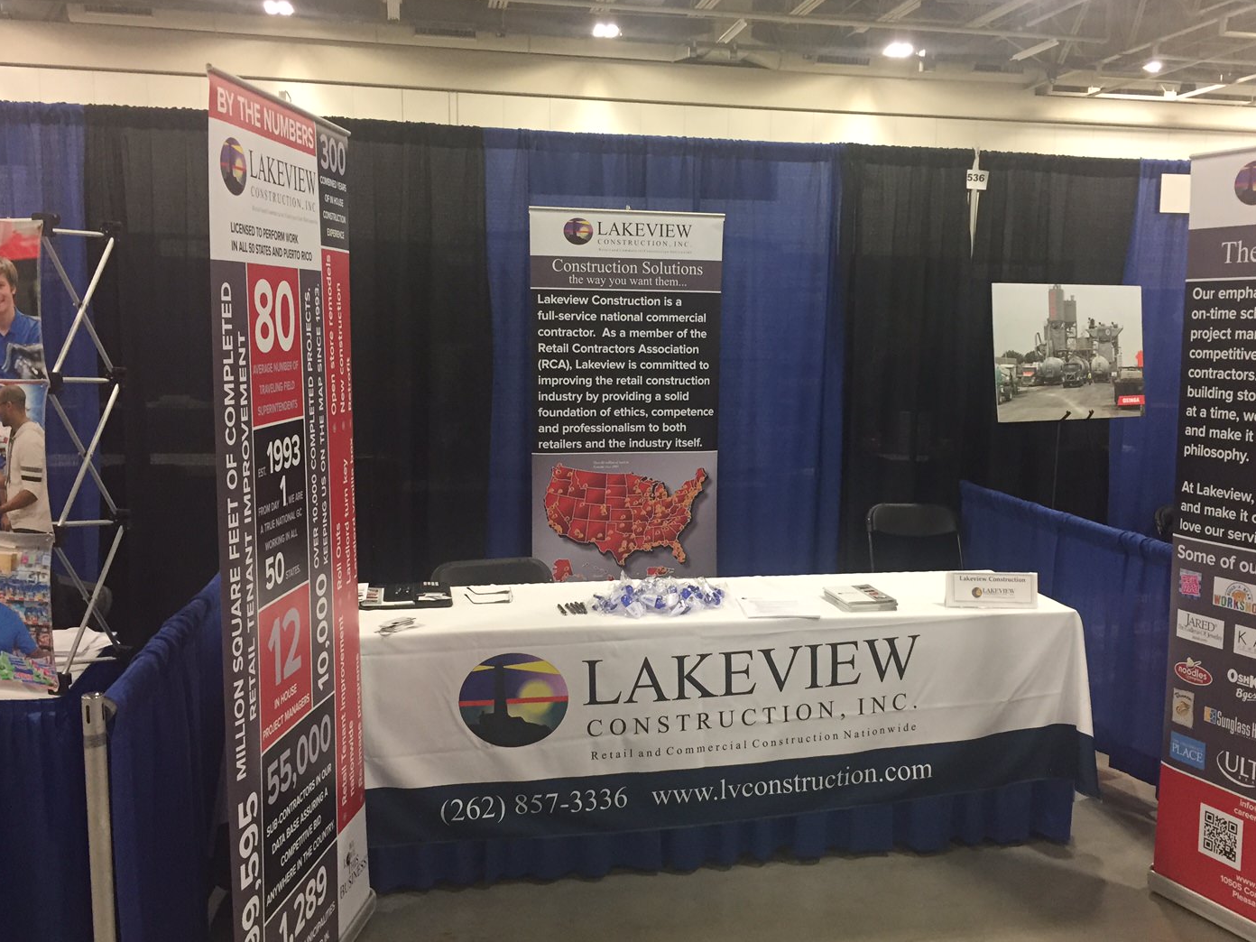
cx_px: 690
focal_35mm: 34
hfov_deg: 53.9
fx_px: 1234
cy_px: 498
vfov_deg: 41.8
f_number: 2.2
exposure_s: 1/30
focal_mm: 4.15
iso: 160
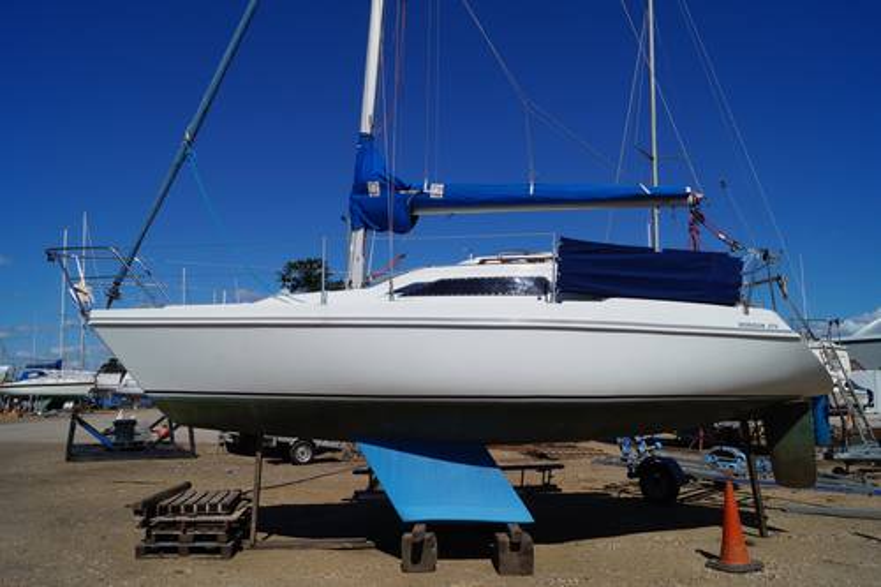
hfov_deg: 67.4
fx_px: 660
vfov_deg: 47.9
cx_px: 440
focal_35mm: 27
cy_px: 294
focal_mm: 18
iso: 100
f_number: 10
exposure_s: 1/500
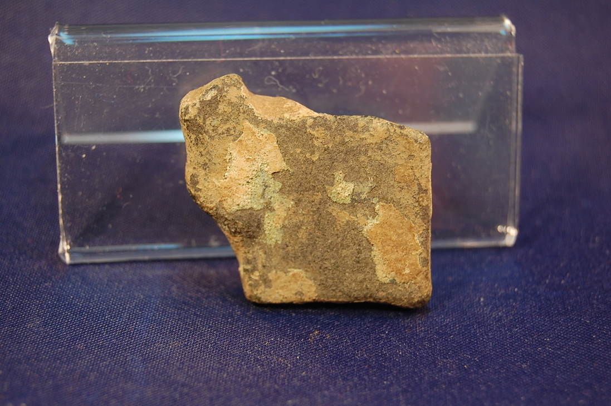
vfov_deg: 16.5
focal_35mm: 82
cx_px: 306
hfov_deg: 24.6
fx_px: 1399
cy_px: 203
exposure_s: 1/40
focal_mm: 55
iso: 400
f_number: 5.6
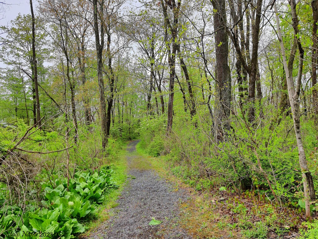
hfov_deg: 67.3
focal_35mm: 26
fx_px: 239
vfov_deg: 53.1
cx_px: 159
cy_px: 120
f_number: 1.7
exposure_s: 1/503
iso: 50
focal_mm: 4.32
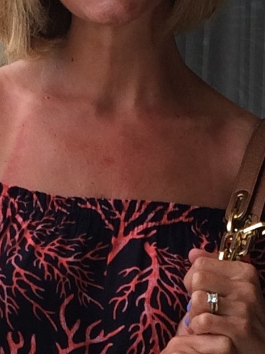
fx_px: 552
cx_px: 86
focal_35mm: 54
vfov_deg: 33.9
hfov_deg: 26.8
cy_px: 46
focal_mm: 4.15
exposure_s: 1/125
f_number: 2.2
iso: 32
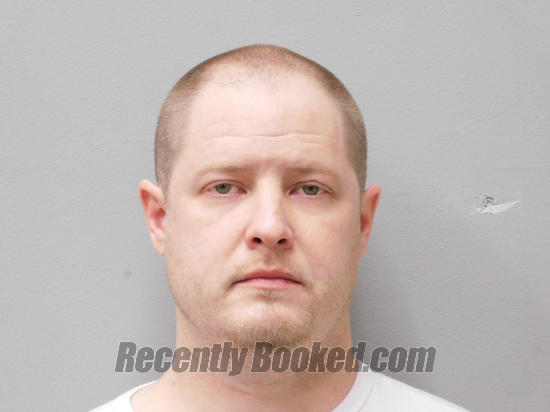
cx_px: 275
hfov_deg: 7.3
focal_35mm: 270
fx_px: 4290
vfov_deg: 5.5
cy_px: 206
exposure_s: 1/20
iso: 800
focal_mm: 48.4
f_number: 5.5
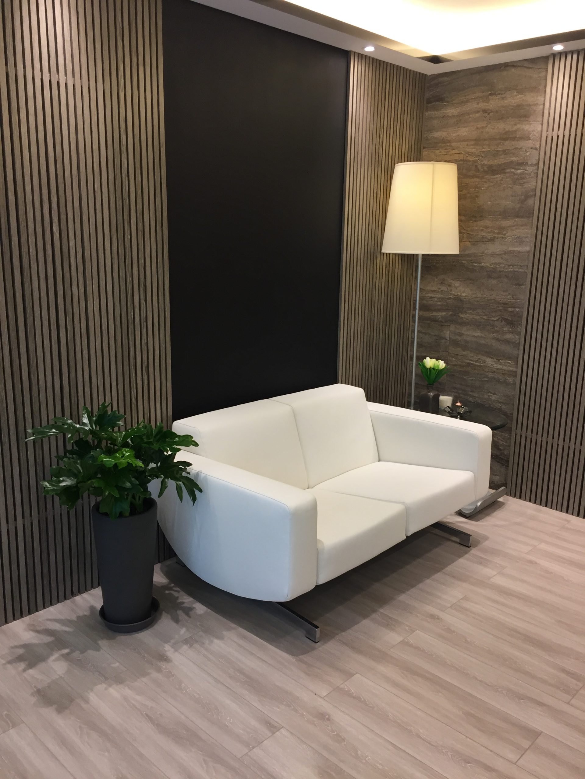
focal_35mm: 29
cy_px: 390
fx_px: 653
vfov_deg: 61.7
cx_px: 292
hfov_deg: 48.2
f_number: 2.2
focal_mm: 4.15
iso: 50
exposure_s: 1/33
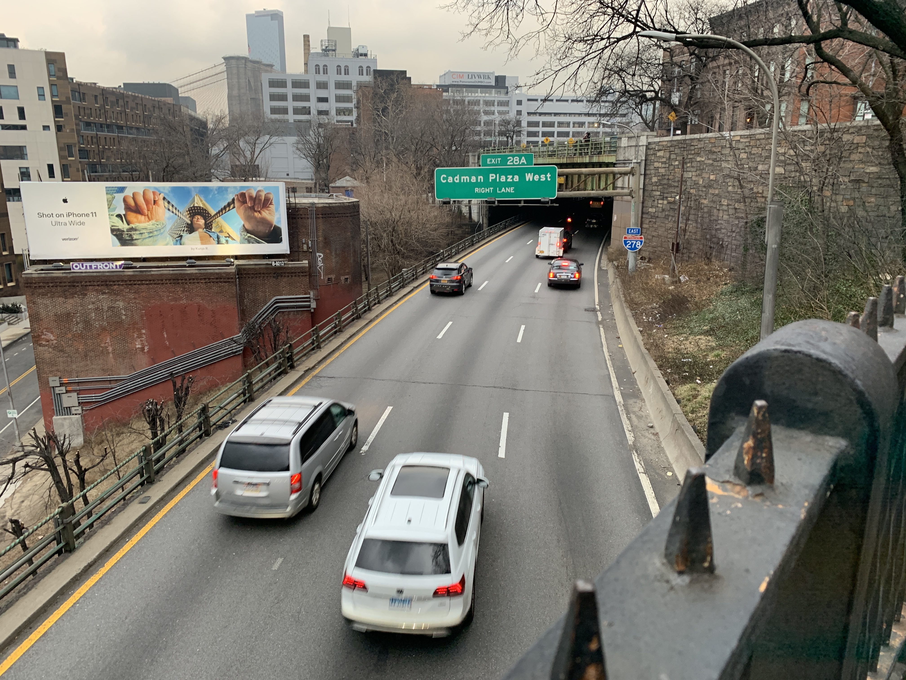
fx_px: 680
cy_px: 340
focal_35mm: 26
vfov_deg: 53.1
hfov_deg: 67.3
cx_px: 453
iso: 100
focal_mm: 4.25
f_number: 1.8
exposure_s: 1/73
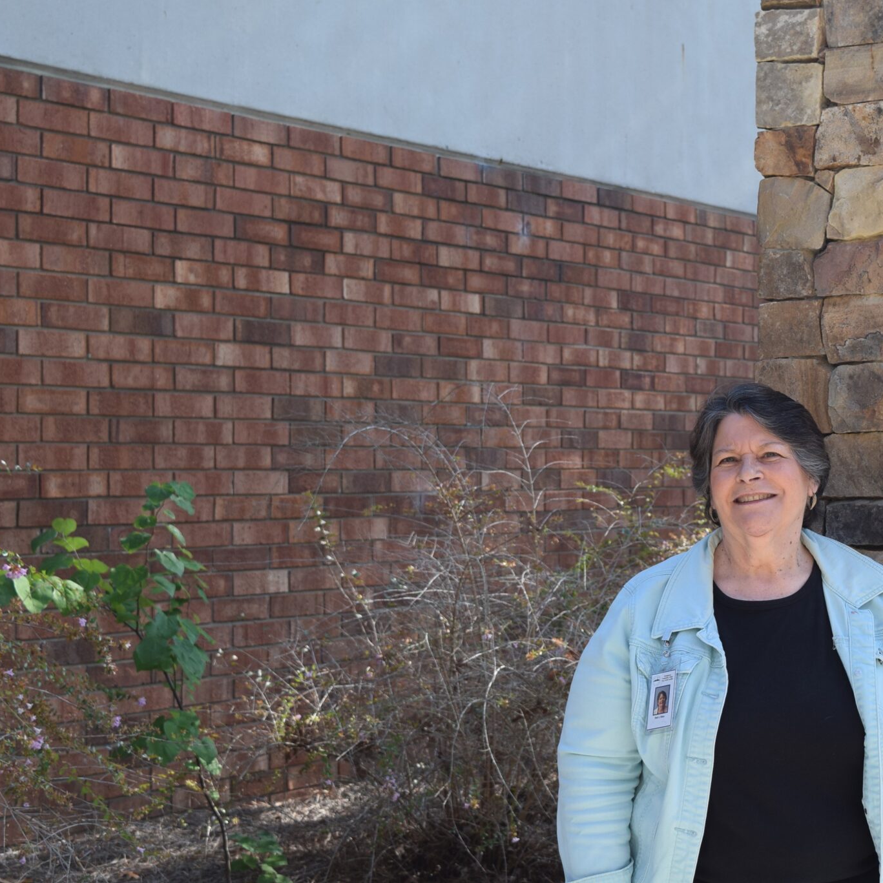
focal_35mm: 65
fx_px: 1876
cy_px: 442
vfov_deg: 26.5
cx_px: 645
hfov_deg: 26.2
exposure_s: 1/250
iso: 200
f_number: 6.3
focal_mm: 34
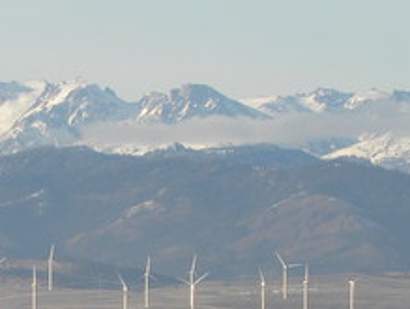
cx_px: -137
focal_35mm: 671
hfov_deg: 2.9
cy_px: 433
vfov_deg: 2.2
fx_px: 7961
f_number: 5
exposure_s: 1/258
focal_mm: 32.7
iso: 64
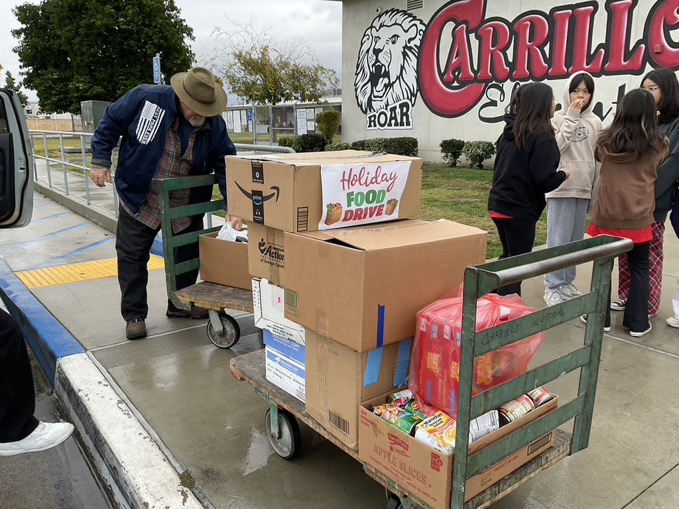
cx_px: 340
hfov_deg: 61.7
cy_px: 254
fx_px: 569
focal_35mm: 29
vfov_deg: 48.2
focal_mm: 3
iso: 16
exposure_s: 1/126
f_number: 1.8
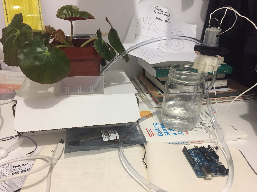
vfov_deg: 48.2
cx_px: 128
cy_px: 96
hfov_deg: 61.7
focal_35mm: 29
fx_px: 215
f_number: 2.2
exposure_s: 1/30
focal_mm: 4.15
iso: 250
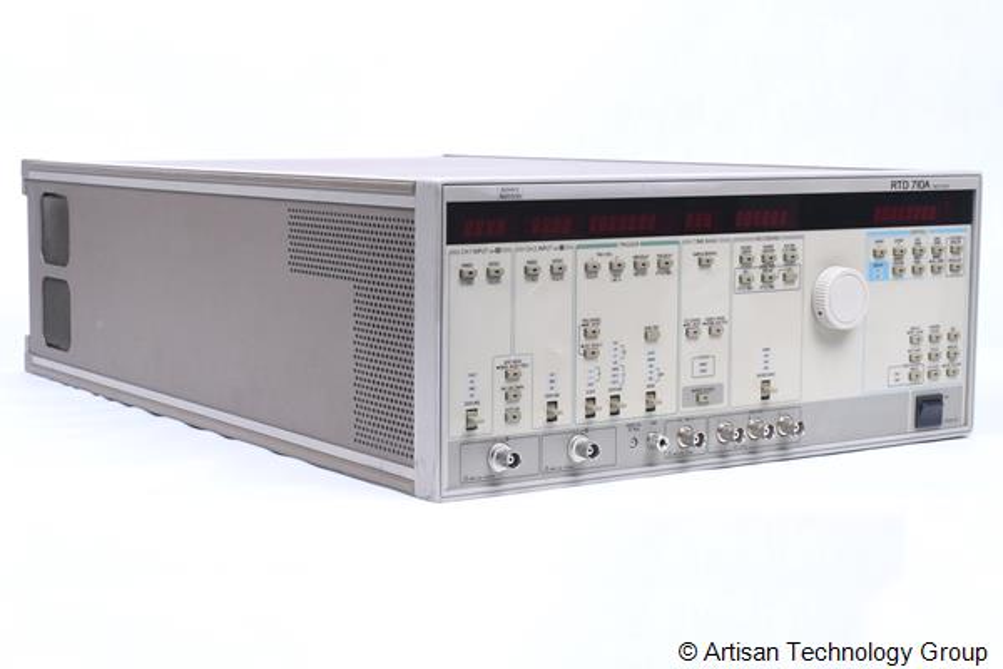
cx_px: 502
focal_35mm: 46
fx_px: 1282
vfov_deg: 29.2
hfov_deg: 42.7
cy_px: 334
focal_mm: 31
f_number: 13
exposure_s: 1/200
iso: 200
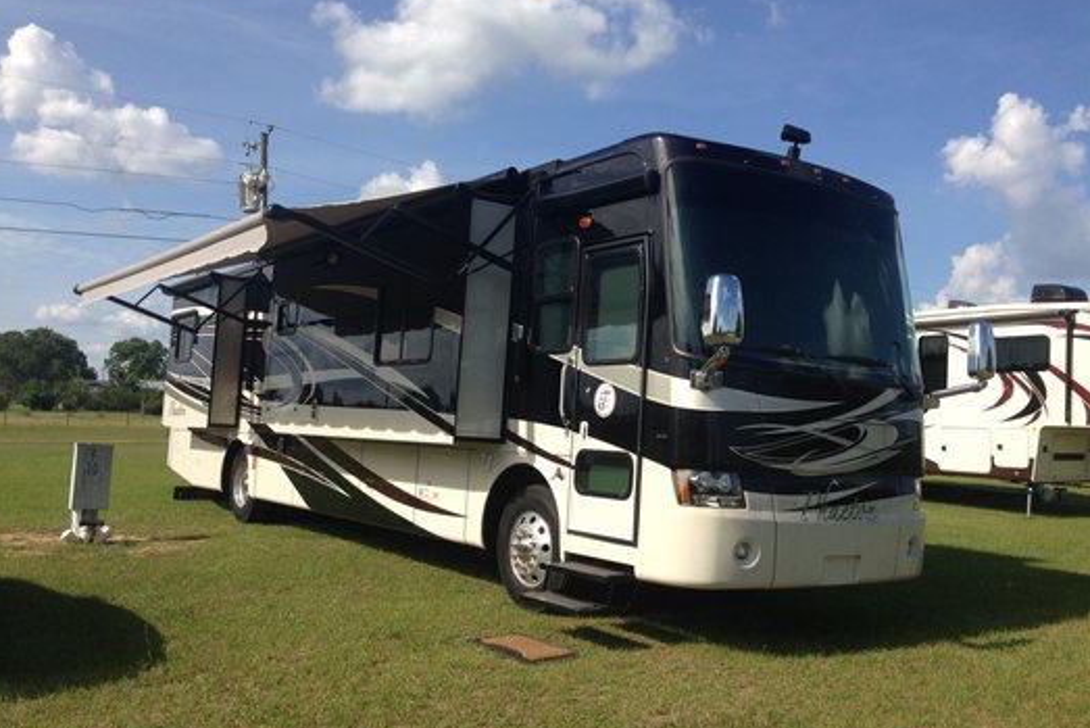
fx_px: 1060
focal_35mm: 35
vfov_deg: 37.9
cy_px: 392
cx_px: 549
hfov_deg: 54.4
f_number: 2.4
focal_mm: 4.12
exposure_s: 1/1642
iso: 50
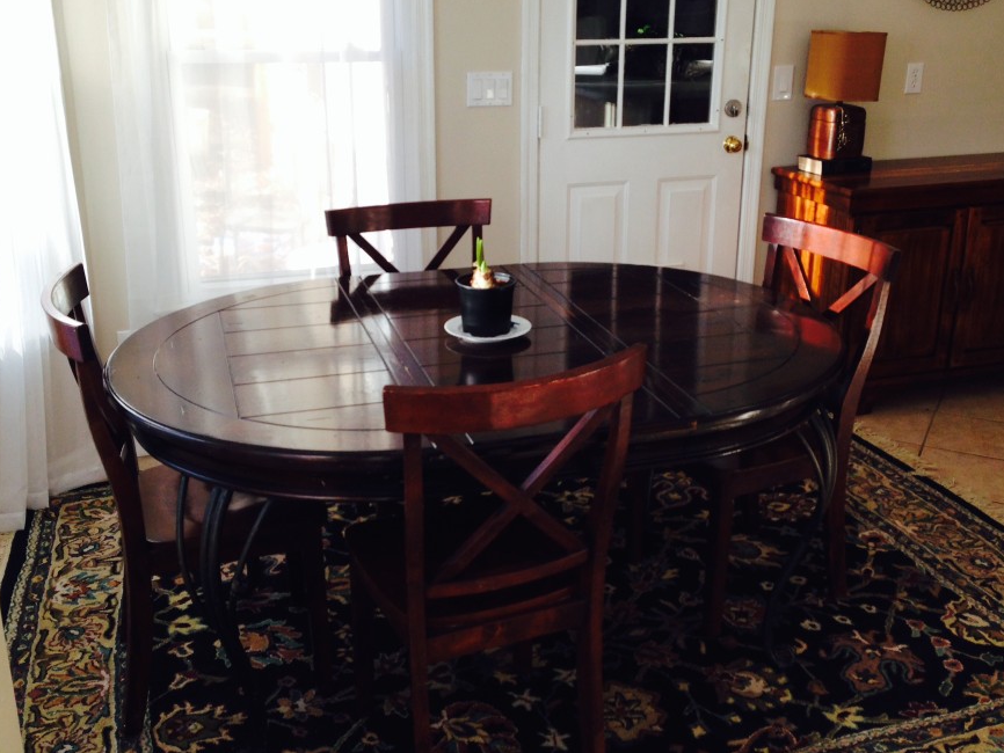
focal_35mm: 39
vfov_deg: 36.7
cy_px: 310
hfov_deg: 47.8
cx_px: 511
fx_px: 1131
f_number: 2.4
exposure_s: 1/60
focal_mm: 4.12
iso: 64
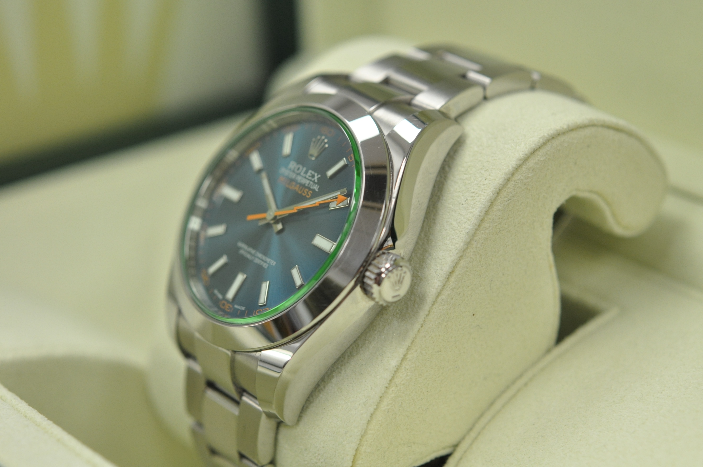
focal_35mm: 90
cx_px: 352
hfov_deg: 22.6
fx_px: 1755
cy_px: 234
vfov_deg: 15.2
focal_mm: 60
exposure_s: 1/125
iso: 800
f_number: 5.6
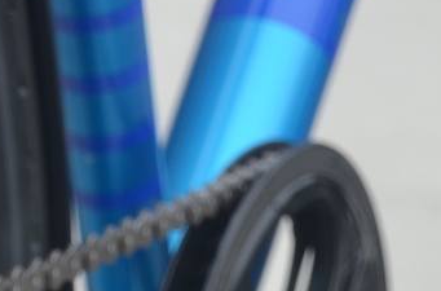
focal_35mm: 259
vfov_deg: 5.2
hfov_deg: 7.9
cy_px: 519
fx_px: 3163
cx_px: -127
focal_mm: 42
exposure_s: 1/400
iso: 200
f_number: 4.8
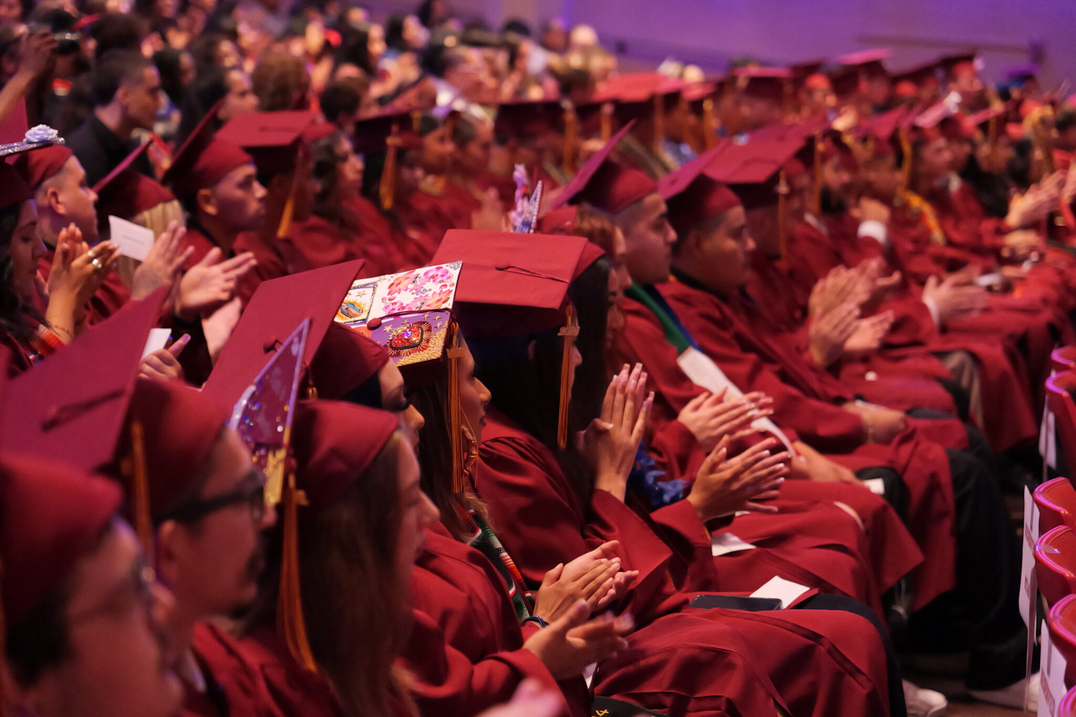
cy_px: 358
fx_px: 3138
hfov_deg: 19.5
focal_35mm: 105
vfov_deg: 13.0
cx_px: 538
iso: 20000
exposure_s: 1/125
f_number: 4
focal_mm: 105
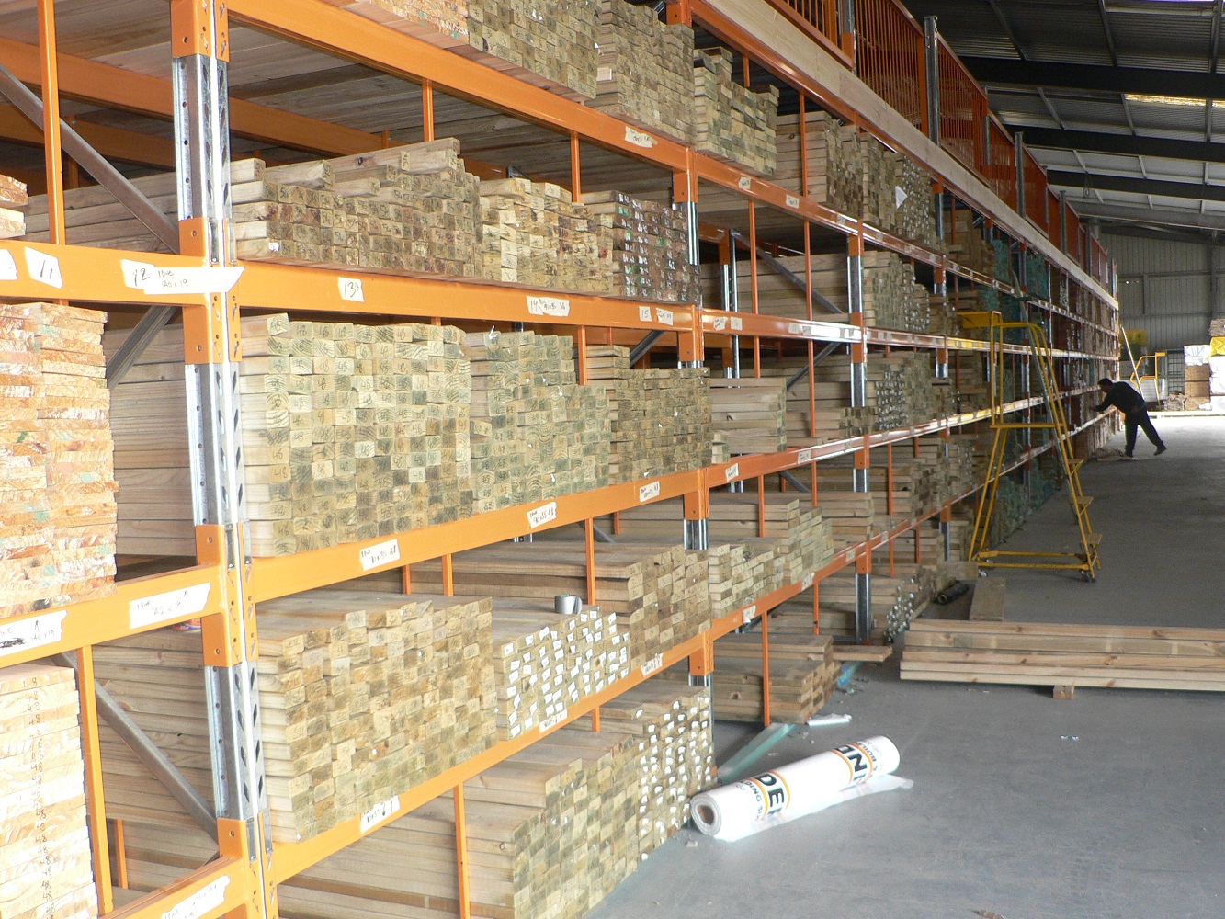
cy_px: 460
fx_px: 1274
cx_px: 612
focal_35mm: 36
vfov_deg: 39.7
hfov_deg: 51.4
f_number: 2.8
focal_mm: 6
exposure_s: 1/60
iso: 150
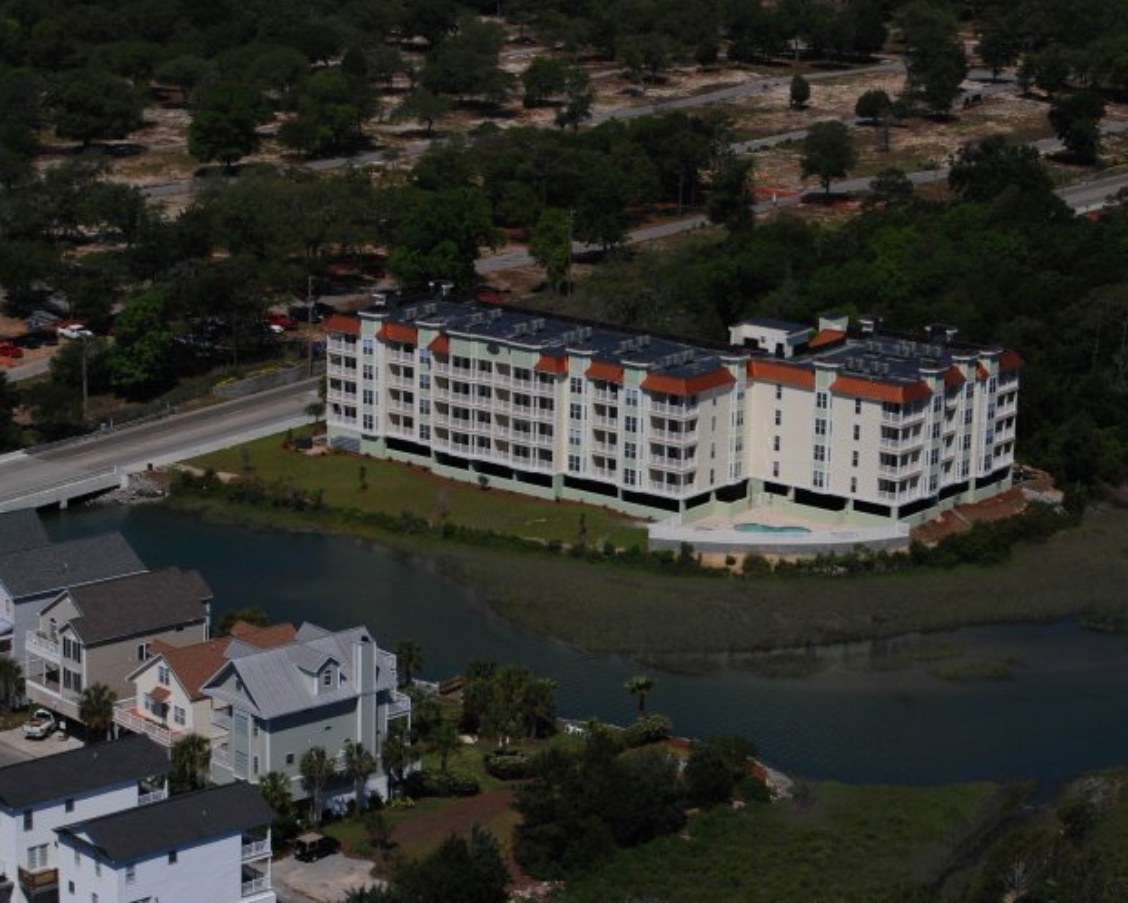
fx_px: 3124
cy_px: 451
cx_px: 636
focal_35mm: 94
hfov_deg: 20.5
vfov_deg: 16.4
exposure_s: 1/1000
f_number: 11
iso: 200
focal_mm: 55
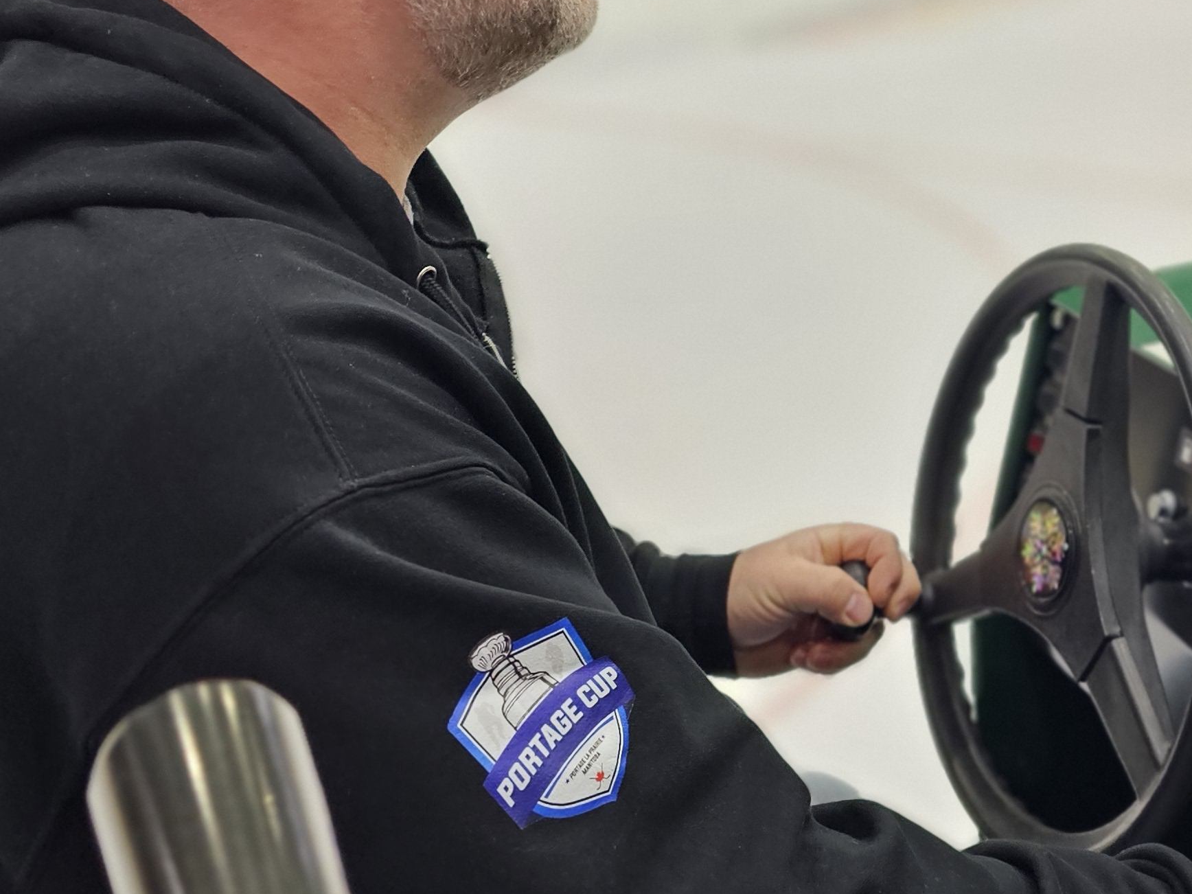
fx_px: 1825
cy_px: 42
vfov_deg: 26.3
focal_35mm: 53
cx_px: 1132
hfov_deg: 33.7
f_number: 1.7
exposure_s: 1/120
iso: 160
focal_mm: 6.3
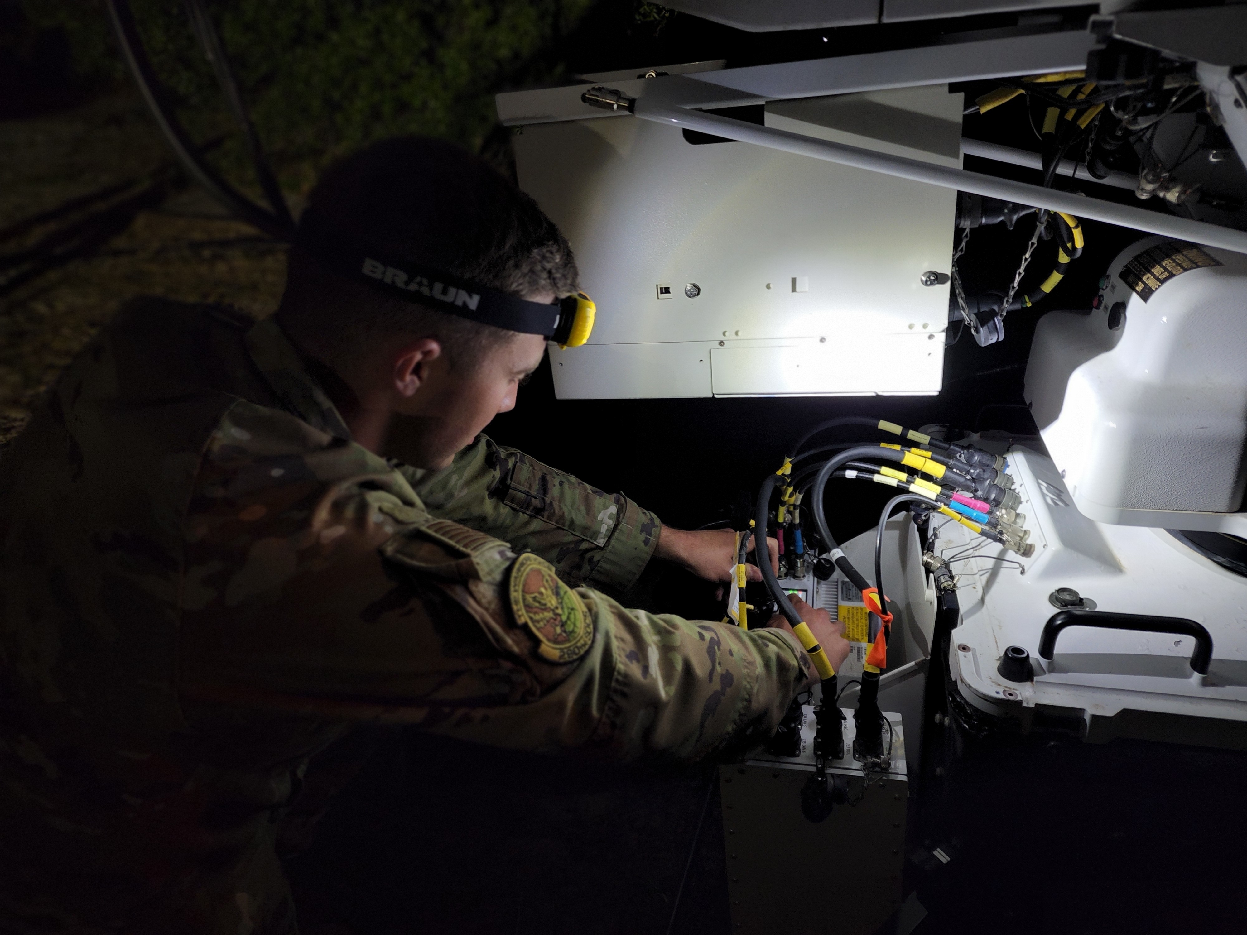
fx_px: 829
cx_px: 624
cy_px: 468
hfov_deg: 73.9
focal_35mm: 23
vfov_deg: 58.9
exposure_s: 1/13
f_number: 1.8
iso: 400
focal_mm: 6.4
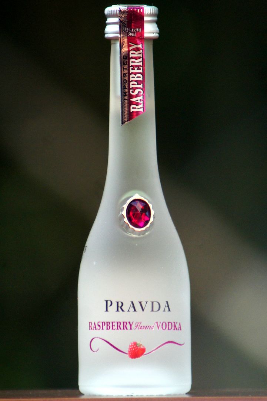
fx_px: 5001
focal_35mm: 450
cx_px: 134
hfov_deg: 3.1
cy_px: 200
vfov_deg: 4.6
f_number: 5.6
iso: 800
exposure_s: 1/500
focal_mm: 300
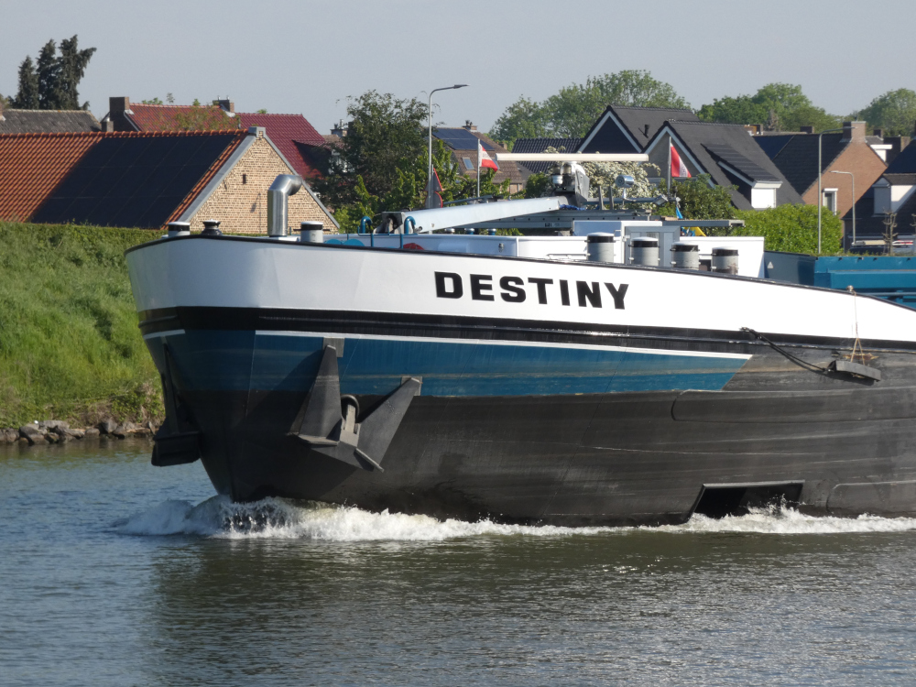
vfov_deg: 7.9
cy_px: 344
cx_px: 458
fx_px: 5001
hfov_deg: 10.5
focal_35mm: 189
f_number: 5.5
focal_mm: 33.9
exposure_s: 1/500
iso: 125
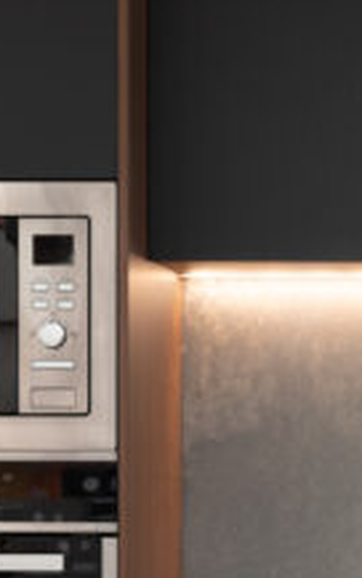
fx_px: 2725
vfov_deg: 12.1
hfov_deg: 7.5
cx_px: 492
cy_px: 443
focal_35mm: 173
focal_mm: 48
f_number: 9
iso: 200
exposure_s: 1/1.67
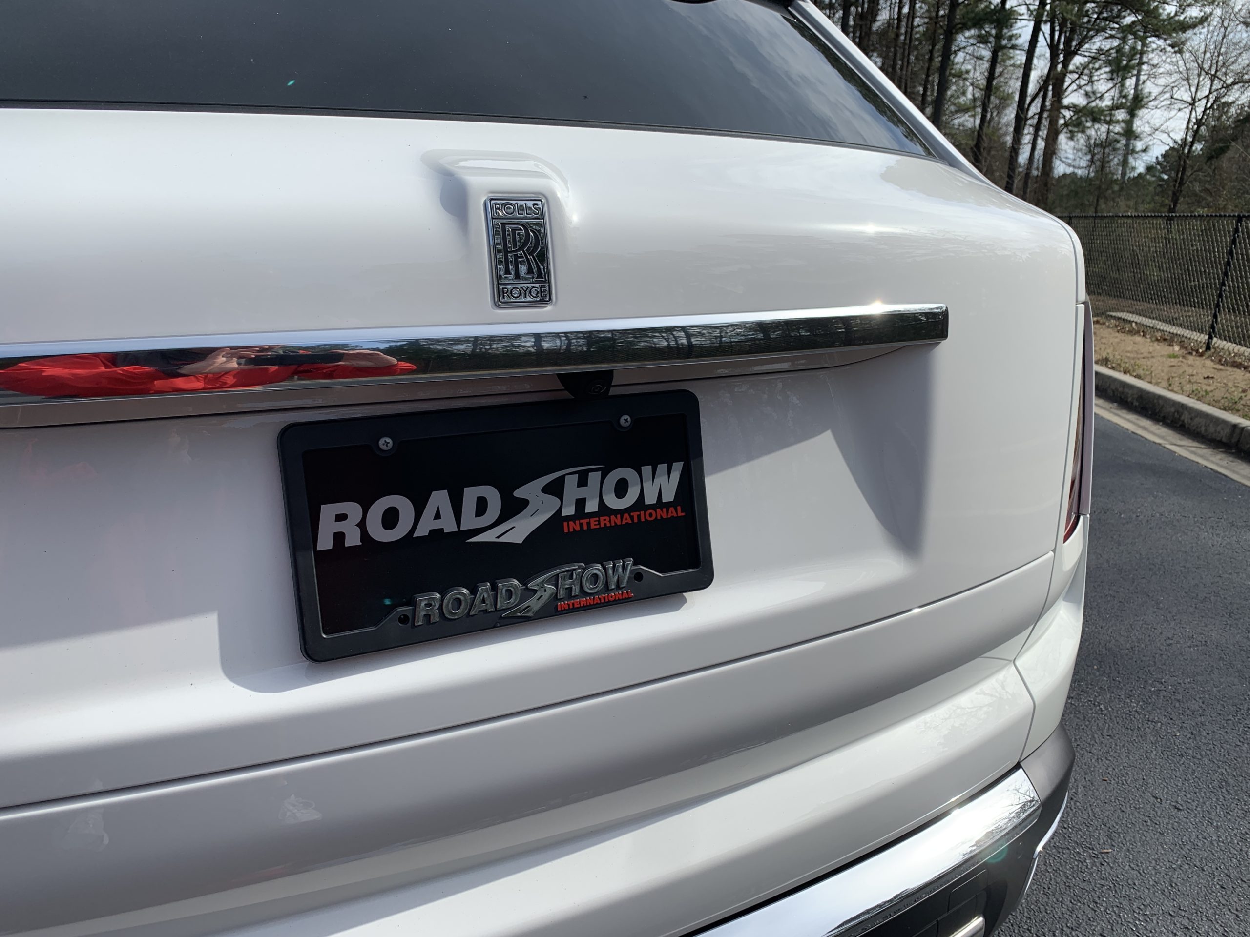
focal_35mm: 26
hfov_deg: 67.3
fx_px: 939
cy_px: 468
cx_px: 625
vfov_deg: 53.1
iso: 25
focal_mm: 4.25
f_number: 1.8
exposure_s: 1/1406
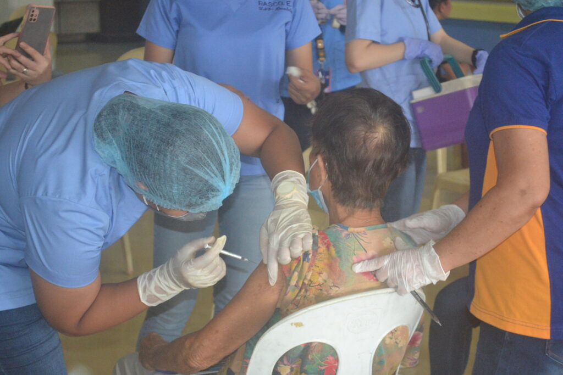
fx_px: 1126
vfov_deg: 18.9
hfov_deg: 28.1
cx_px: 282
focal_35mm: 72
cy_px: 188
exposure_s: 1/60
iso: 3200
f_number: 5.6
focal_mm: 48
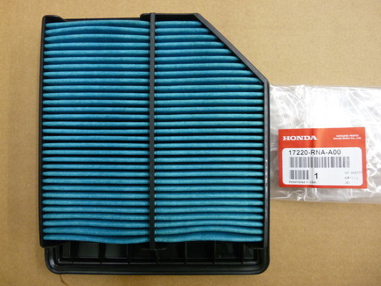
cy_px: 143
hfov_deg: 65.3
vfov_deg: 51.4
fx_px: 297
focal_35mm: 27
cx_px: 190
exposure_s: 1/30
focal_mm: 4.8
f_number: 2.8
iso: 320
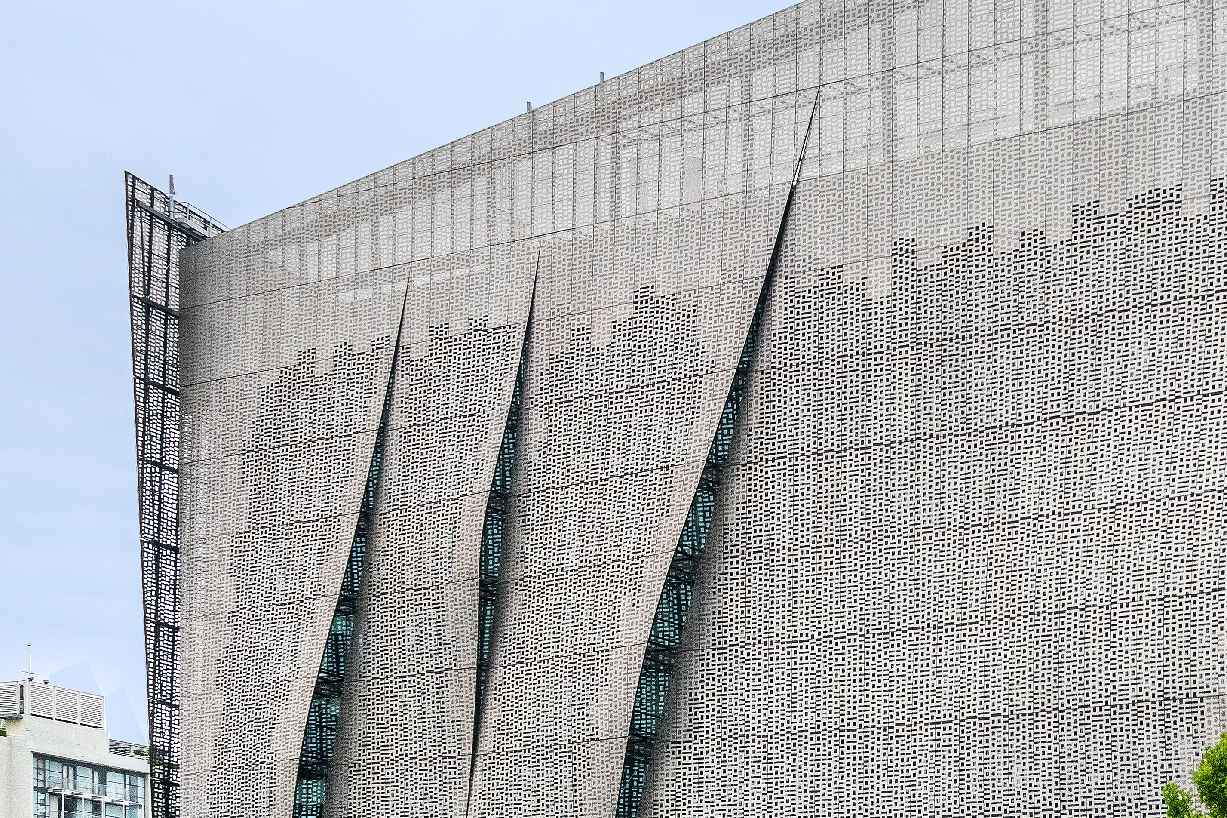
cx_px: 1270
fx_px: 2794
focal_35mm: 82
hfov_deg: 23.6
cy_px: 282
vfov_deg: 16.6
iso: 320
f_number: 5.6
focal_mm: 26
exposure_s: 1/2000
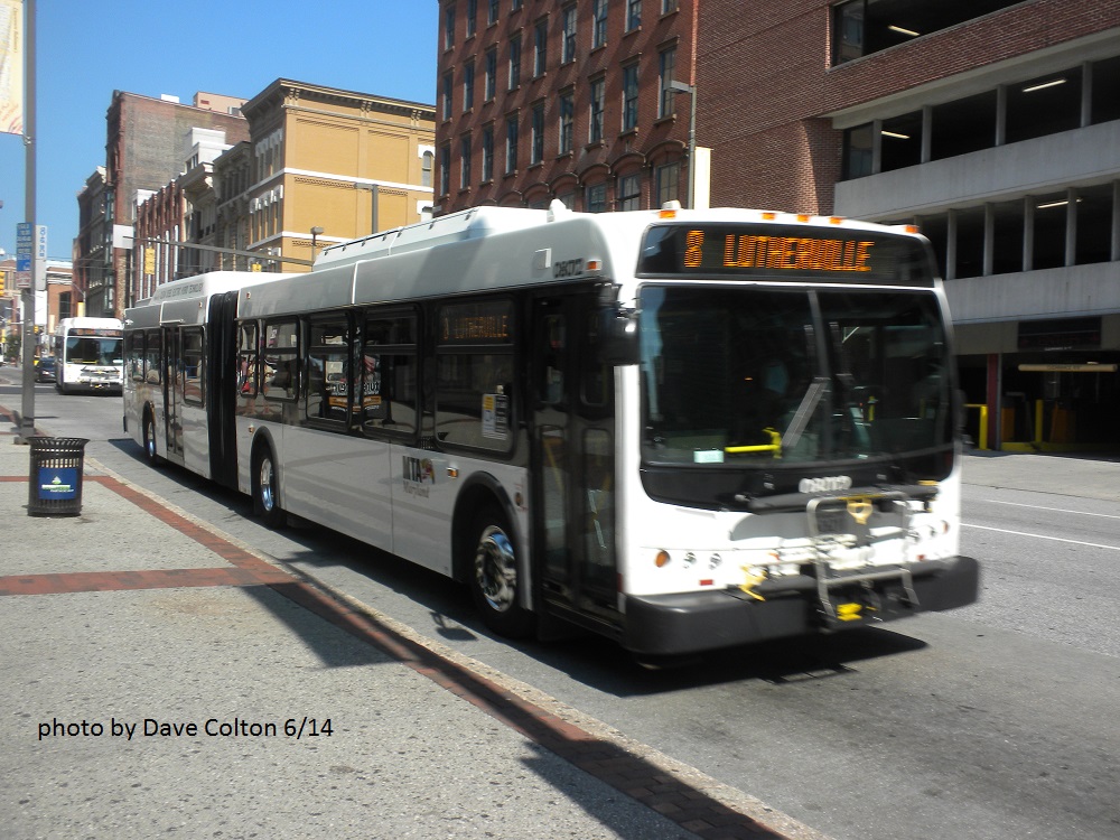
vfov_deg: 38.7
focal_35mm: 37
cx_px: 560
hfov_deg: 50.1
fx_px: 1197
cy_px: 420
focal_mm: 6.6
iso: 64
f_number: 10
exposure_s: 1/92.4
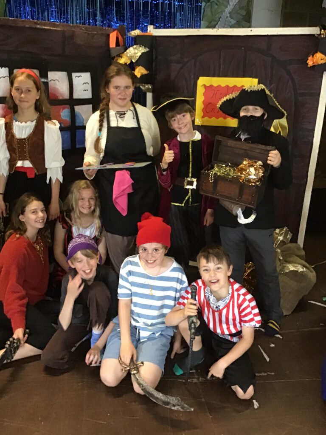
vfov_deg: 58.4
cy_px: 218
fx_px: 389
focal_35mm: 31
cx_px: 163
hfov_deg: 45.4
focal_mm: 3.3
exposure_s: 1/17
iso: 320
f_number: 2.4
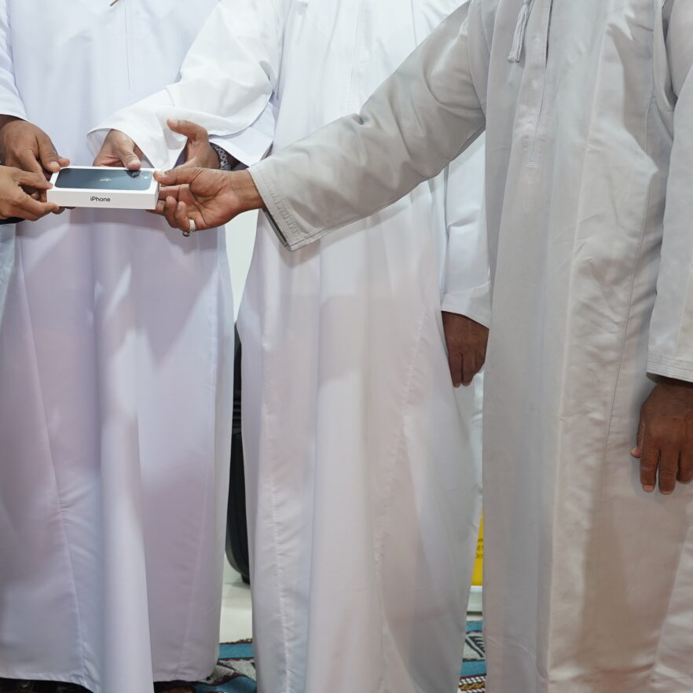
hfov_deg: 22.9
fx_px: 1676
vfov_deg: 23.1
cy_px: 180
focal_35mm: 74
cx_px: 88
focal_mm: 30
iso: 500
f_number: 3.5
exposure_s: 1/125
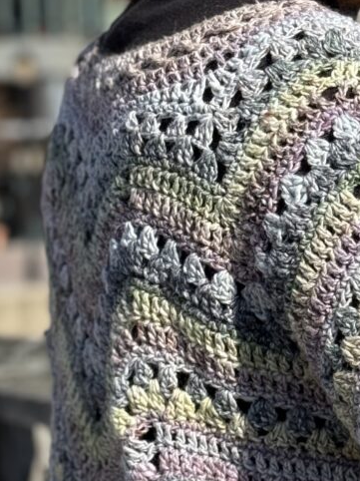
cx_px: 397
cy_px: 345
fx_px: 2123
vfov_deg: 12.9
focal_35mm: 153
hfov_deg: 9.6
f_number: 1.78
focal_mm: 6.76
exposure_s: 1/6536
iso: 64
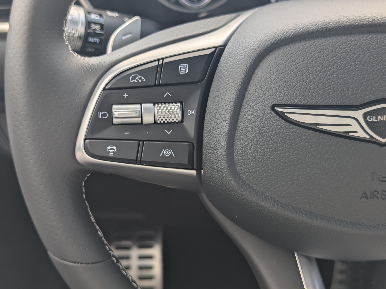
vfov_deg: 30.3
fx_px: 535
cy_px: 144
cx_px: 193
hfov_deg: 39.7
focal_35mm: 48
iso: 44
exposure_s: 1/296
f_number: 1.85
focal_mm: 6.81
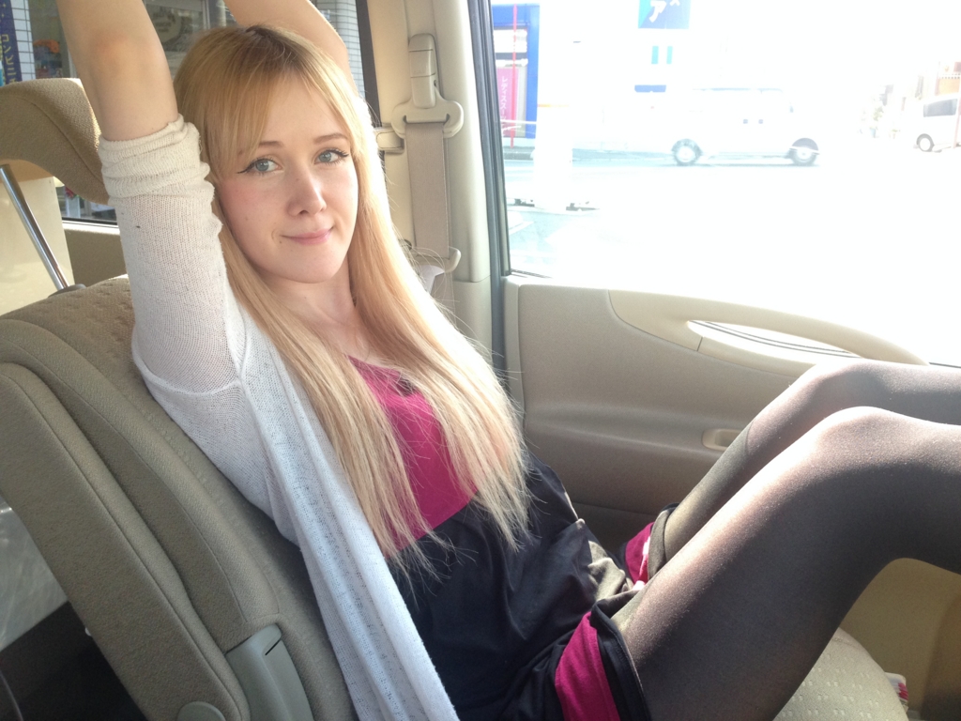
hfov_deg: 55.4
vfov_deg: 42.9
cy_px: 360
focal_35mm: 33
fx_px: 916
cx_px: 480
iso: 80
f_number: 2.4
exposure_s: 1/120
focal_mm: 4.12
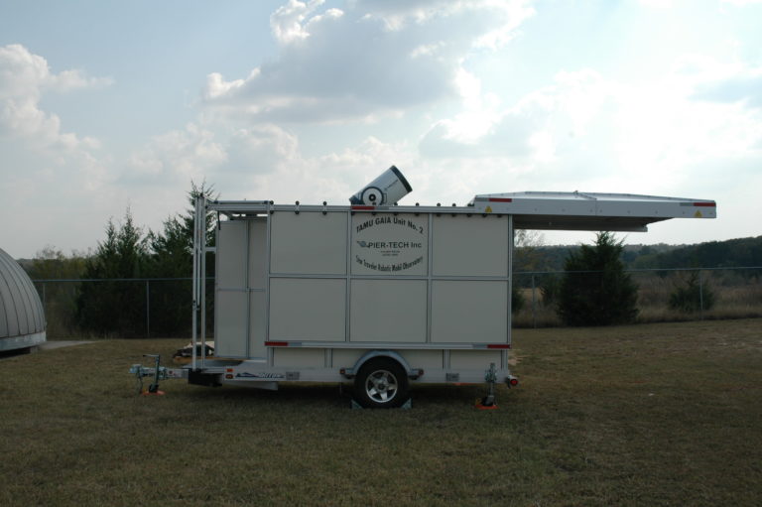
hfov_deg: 53.2
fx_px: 761
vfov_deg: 36.8
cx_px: 381
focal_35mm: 36
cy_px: 254
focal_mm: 24
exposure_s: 1/400
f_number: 10
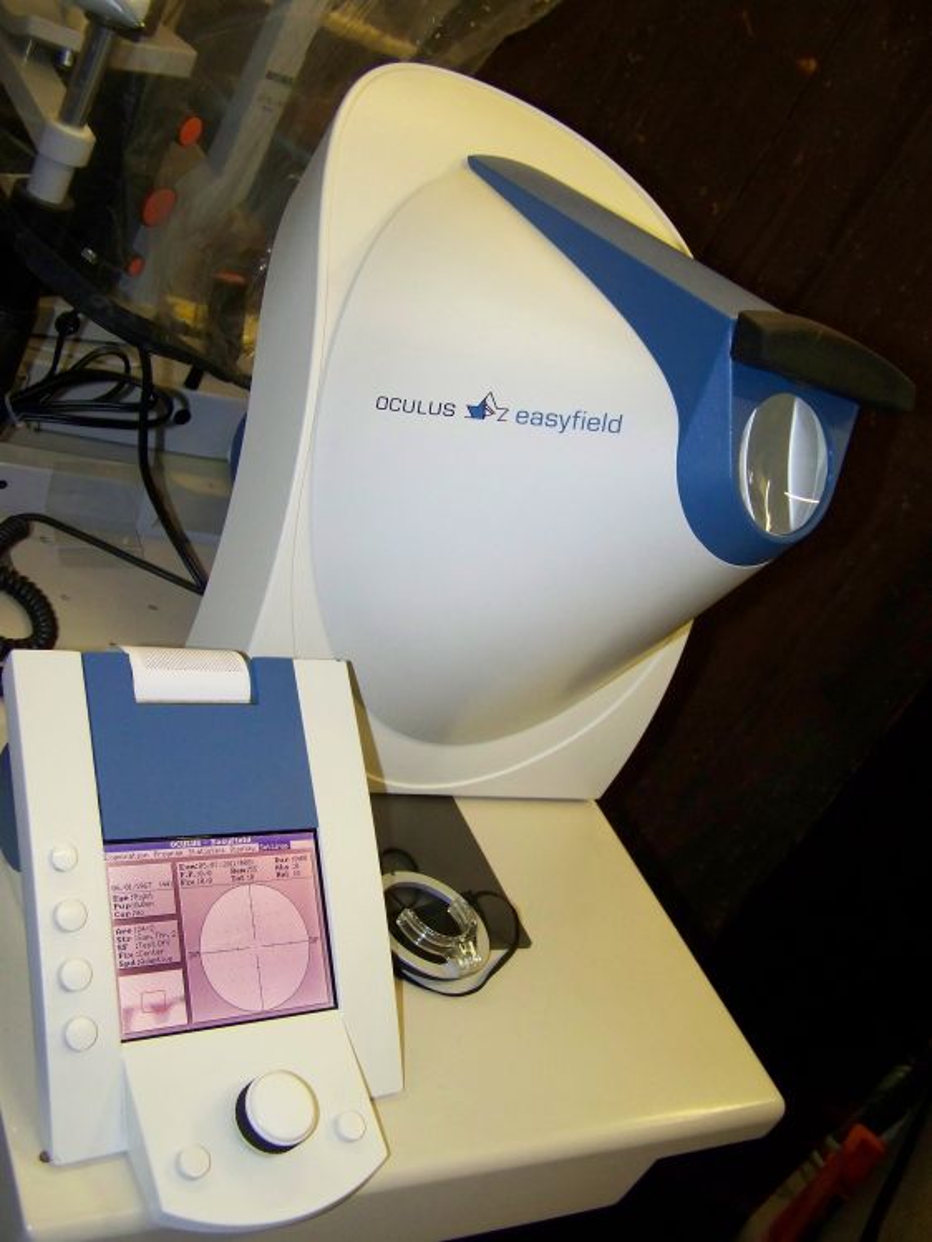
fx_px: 1364
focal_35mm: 38
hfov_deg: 37.7
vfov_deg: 49.0
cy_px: 621
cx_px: 466
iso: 200
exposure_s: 1/40
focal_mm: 6.3
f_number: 2.8
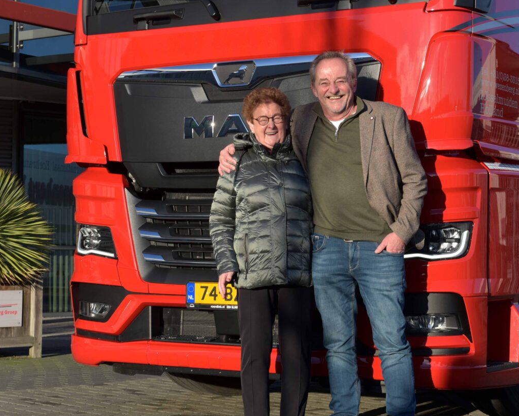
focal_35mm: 74
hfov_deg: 25.7
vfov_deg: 20.7
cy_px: 196
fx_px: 1137
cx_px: 317
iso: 250
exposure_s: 1/320
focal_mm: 52
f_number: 9
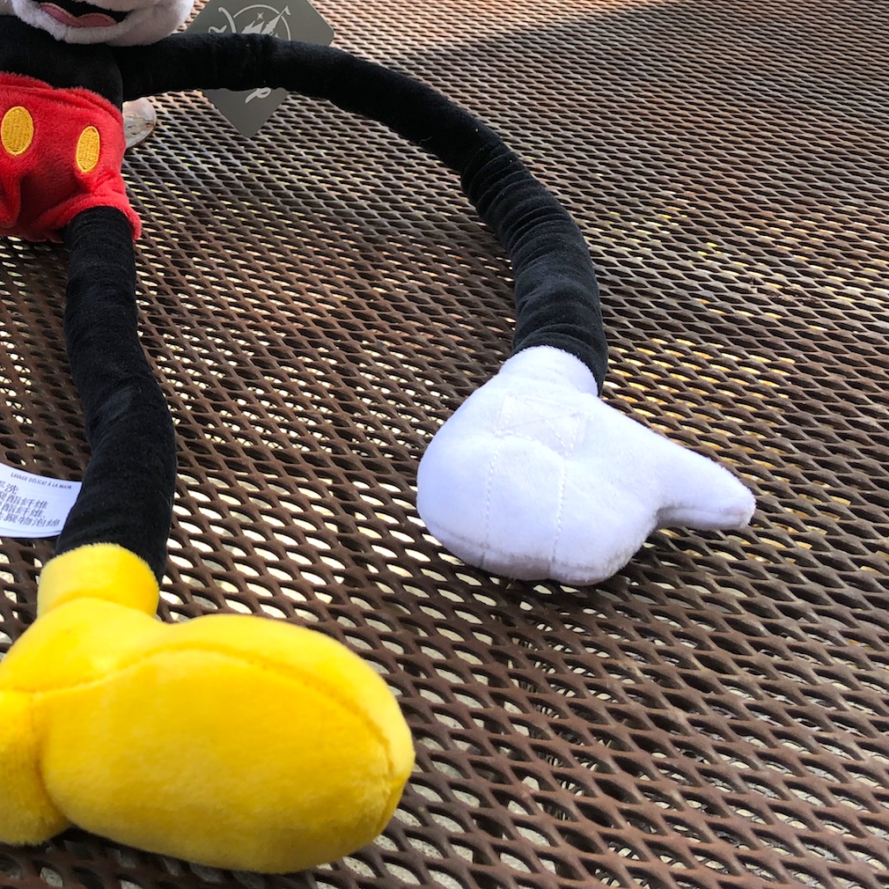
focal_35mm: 49
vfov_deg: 34.2
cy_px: 272
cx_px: 102
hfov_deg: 33.0
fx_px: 1424
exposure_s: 1/685
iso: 20
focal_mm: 3.99
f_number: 1.8
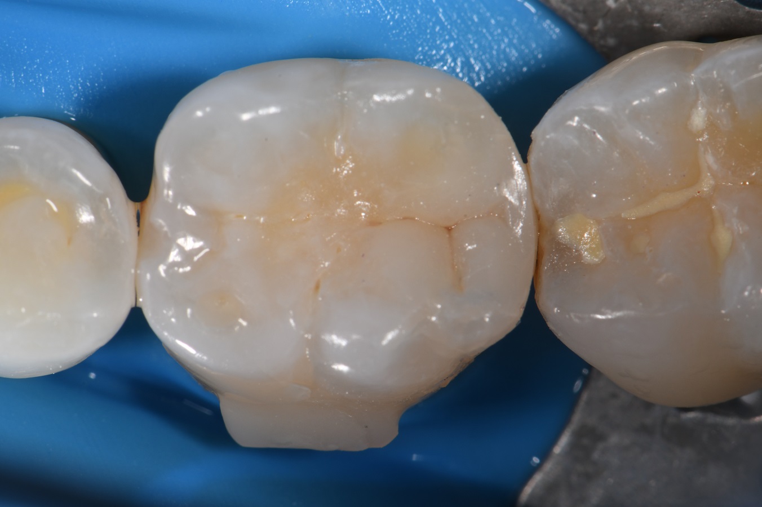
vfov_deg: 8.7
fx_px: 3321
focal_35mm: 157
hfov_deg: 13.1
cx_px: 381
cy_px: 254
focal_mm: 105
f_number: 32
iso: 200
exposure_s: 1/160
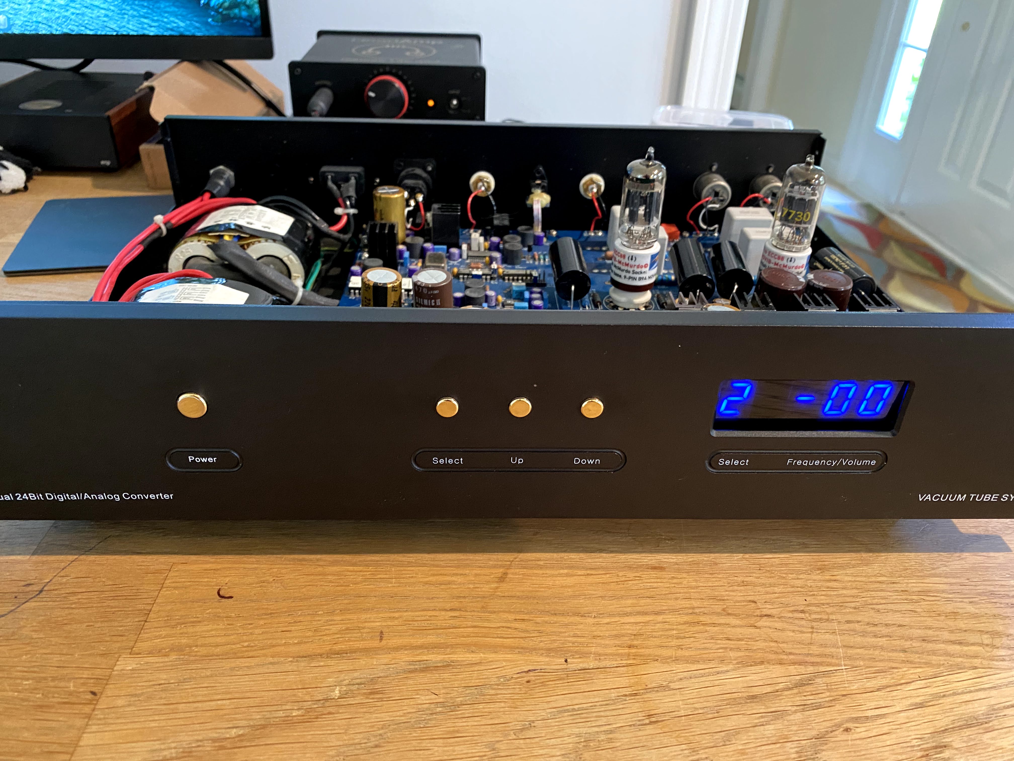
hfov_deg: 67.3
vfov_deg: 53.1
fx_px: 762
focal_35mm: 26
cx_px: 507
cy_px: 380
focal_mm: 4.25
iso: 400
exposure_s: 1/31
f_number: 1.8
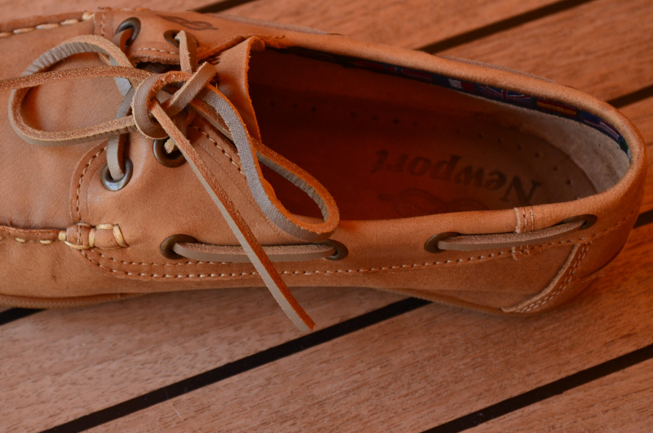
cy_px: 157
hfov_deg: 21.4
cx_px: 224
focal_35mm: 95
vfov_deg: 14.3
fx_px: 1720
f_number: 5.3
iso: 800
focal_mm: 46
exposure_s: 1/60
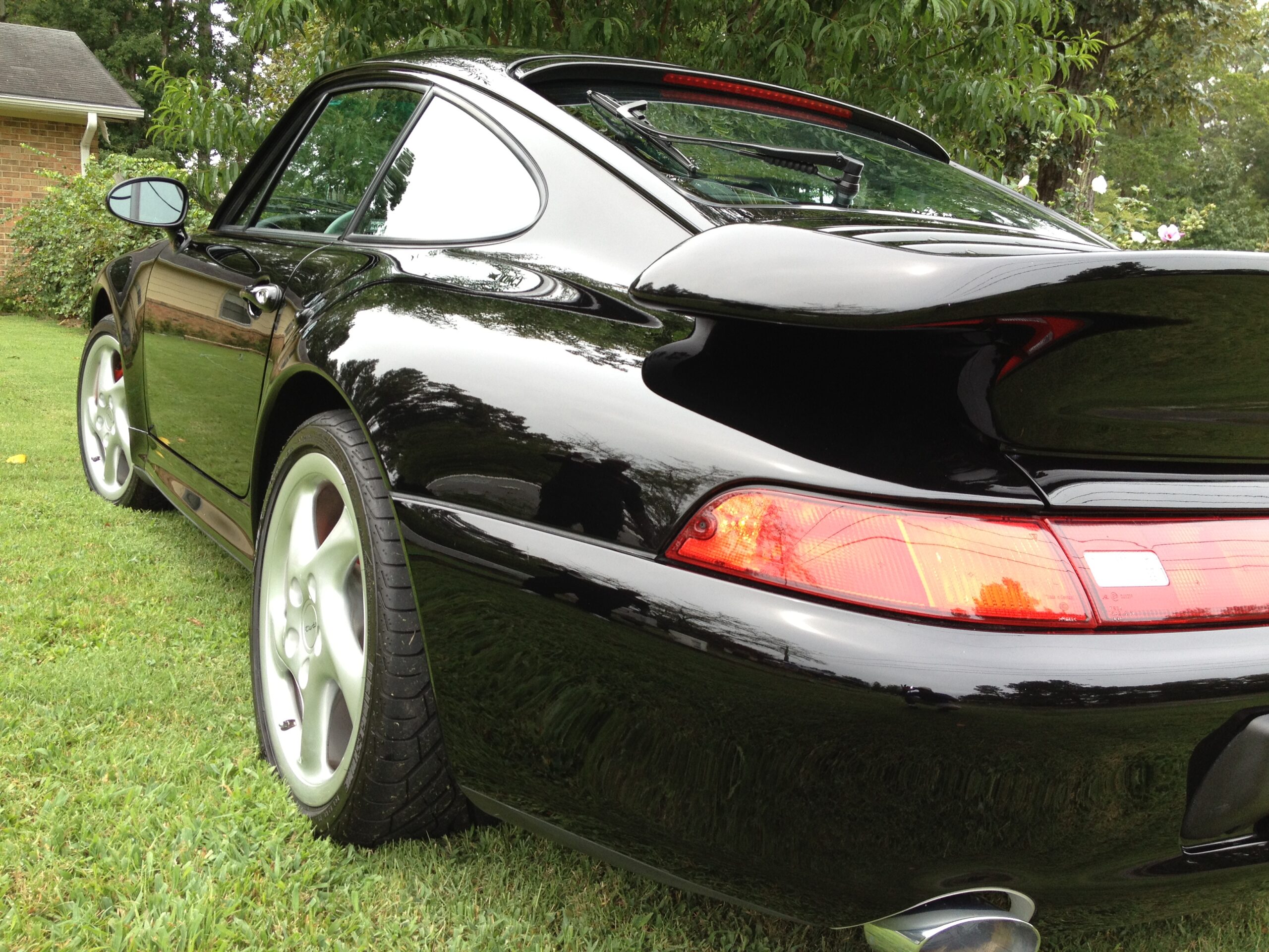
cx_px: 634
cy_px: 476
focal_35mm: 35
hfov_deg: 52.6
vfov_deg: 40.7
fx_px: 1283
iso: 80
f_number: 2.4
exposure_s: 1/221
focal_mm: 4.28
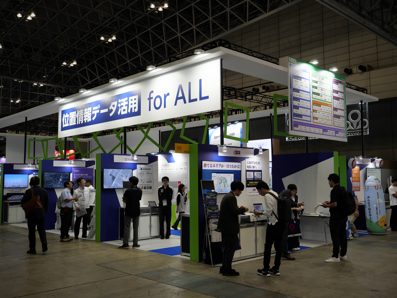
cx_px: 198
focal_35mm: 36
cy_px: 149
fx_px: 413
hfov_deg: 51.4
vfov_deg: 39.7
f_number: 3.2
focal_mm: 18
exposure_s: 1/80
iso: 250
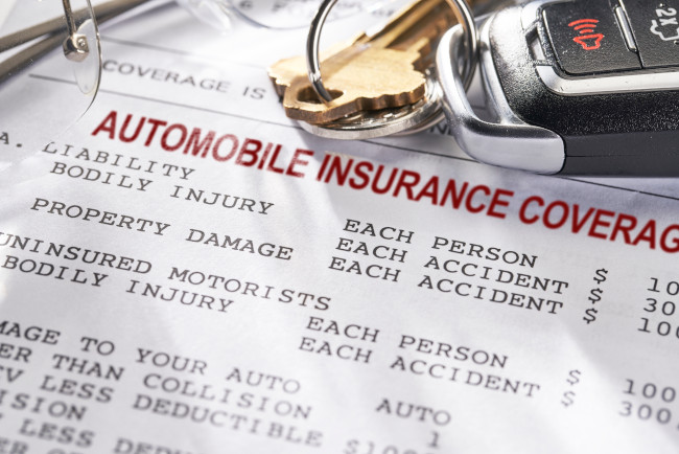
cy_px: 227
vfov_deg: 13.7
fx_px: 1887
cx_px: 340
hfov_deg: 20.4
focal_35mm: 100
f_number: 10
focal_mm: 100
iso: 100
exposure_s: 1/100
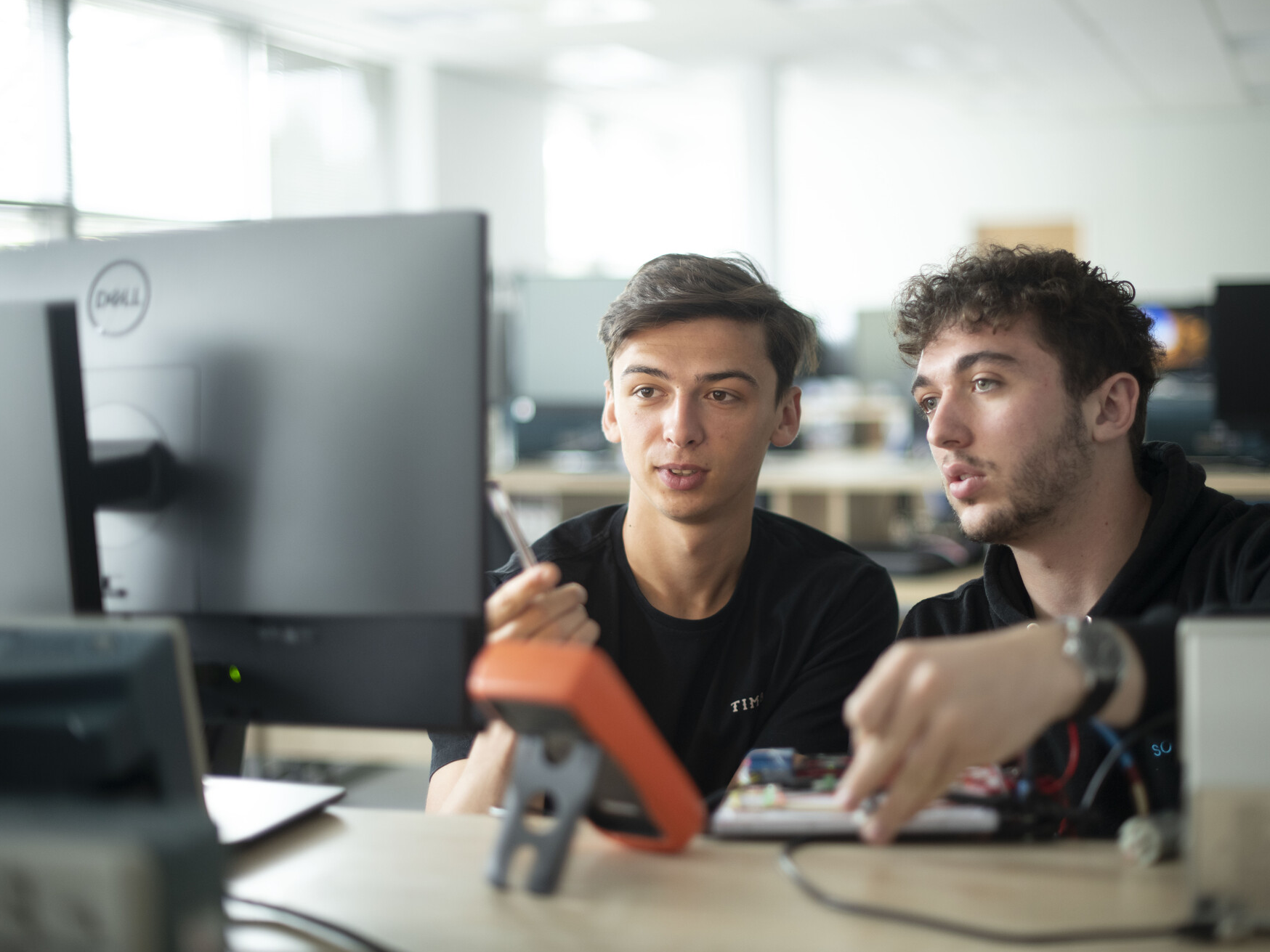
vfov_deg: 26.6
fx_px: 2018
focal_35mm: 55
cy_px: 476
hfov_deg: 34.9
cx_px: 719
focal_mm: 50
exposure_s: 1/100
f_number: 1.8
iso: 640
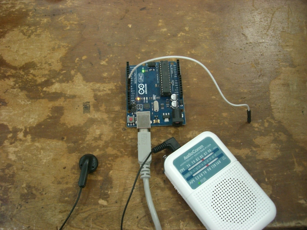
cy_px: 115
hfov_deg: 49.0
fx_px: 337
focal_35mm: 38
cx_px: 154
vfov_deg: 37.7
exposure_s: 1/60
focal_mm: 6.2
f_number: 2.7
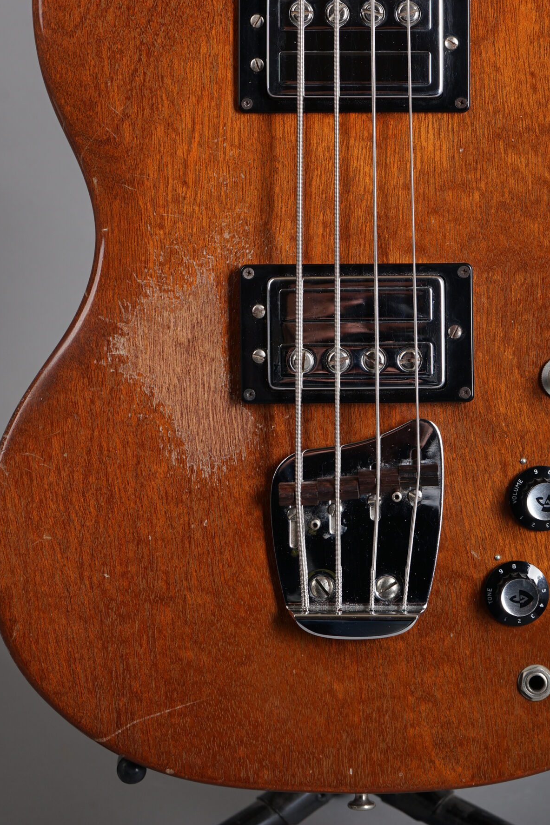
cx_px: 347
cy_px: 253
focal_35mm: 98
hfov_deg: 13.9
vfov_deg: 20.7
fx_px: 2246
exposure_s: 1/160
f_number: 8
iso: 160
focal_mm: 68
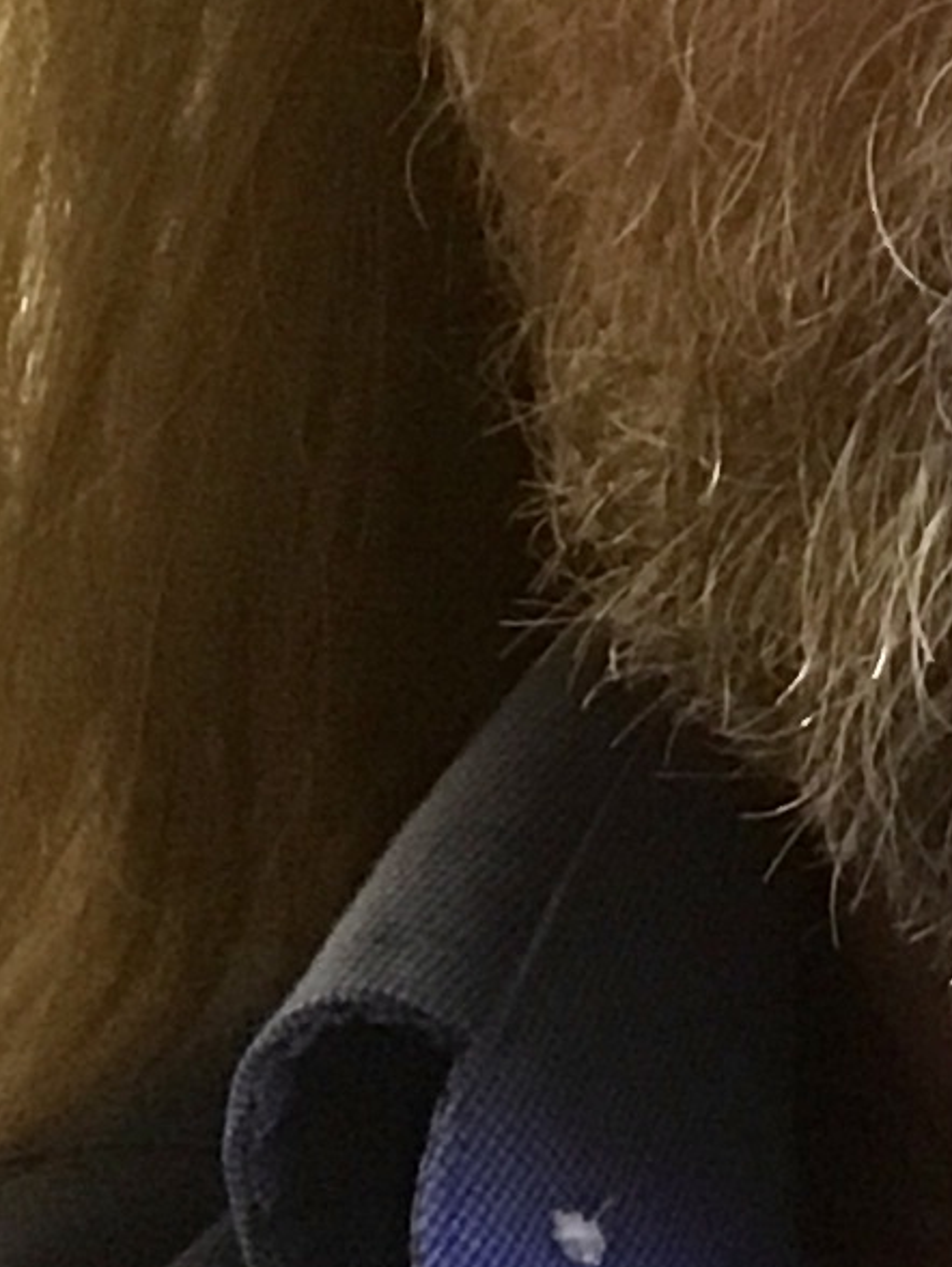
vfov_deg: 11.6
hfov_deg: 8.3
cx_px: 2033
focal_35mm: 168
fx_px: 6151
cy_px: -62
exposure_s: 1/30
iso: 125
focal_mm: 2.87
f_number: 2.2
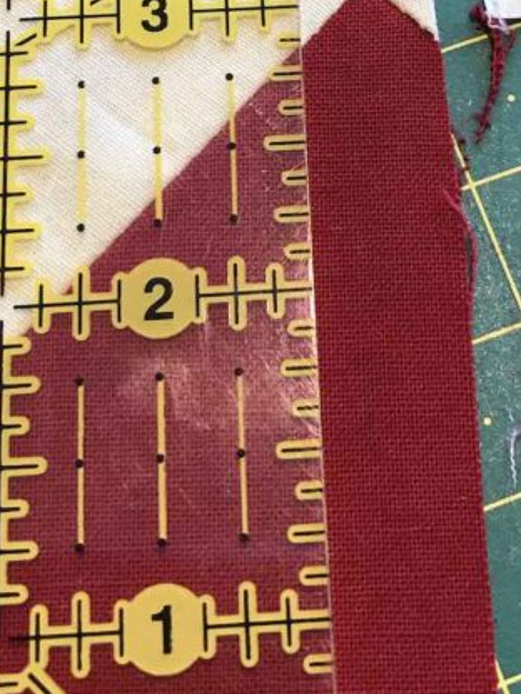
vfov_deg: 27.2
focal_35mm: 69
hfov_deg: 21.2
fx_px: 1385
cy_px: 78
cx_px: 356
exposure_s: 1/24
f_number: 1.8
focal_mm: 3.99
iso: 40
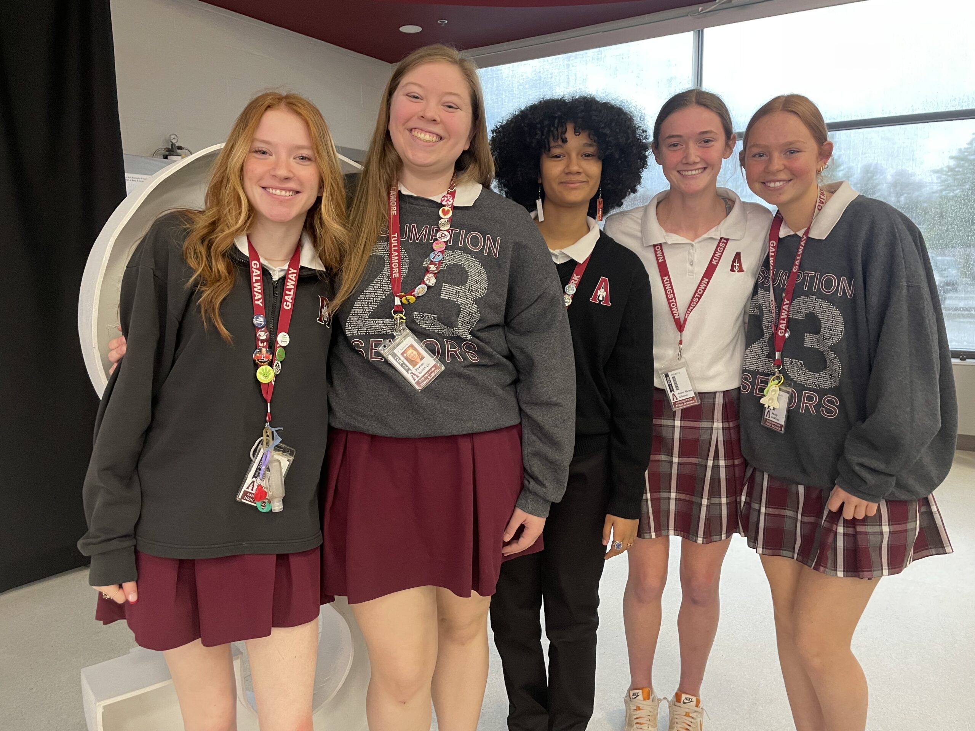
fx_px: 732
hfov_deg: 67.3
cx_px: 488
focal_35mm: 26
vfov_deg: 53.1
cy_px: 366
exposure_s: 1/60
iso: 250
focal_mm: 4.2
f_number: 1.6
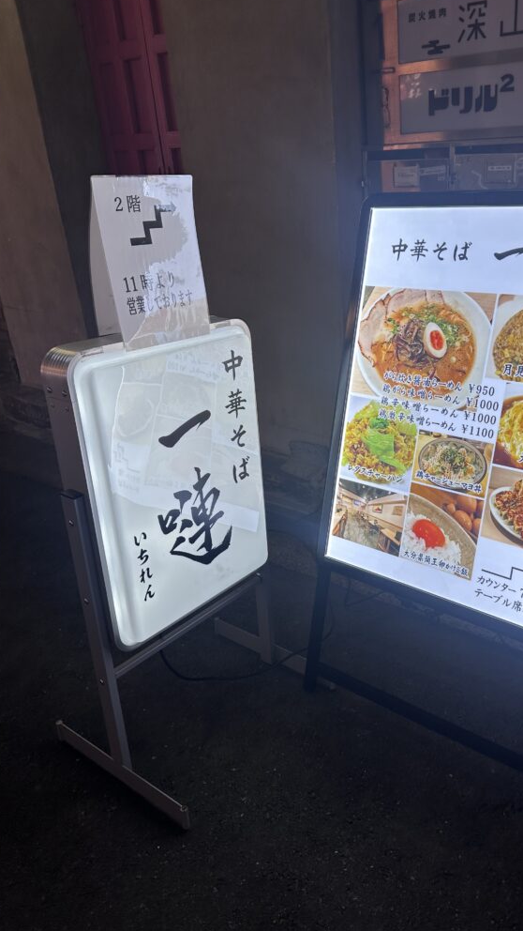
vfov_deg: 69.9
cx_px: 346
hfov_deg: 42.4
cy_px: 466
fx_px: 666
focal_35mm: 27
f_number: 1.78
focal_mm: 6.86
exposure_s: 1/121
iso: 50
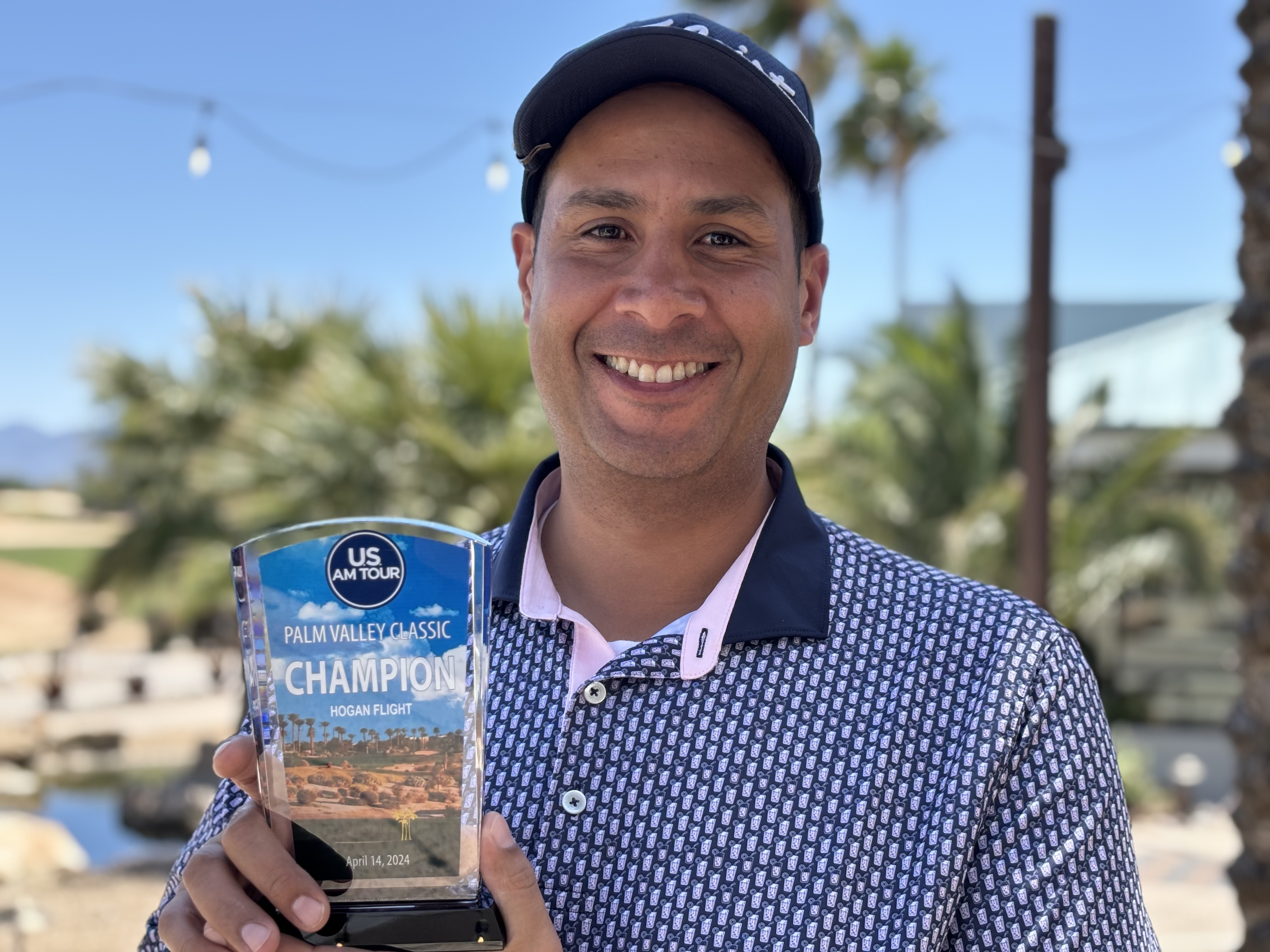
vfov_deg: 28.0
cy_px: 476
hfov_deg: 36.8
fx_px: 1908
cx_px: 635
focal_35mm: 52
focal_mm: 5.96
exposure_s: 1/799
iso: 32
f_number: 1.6
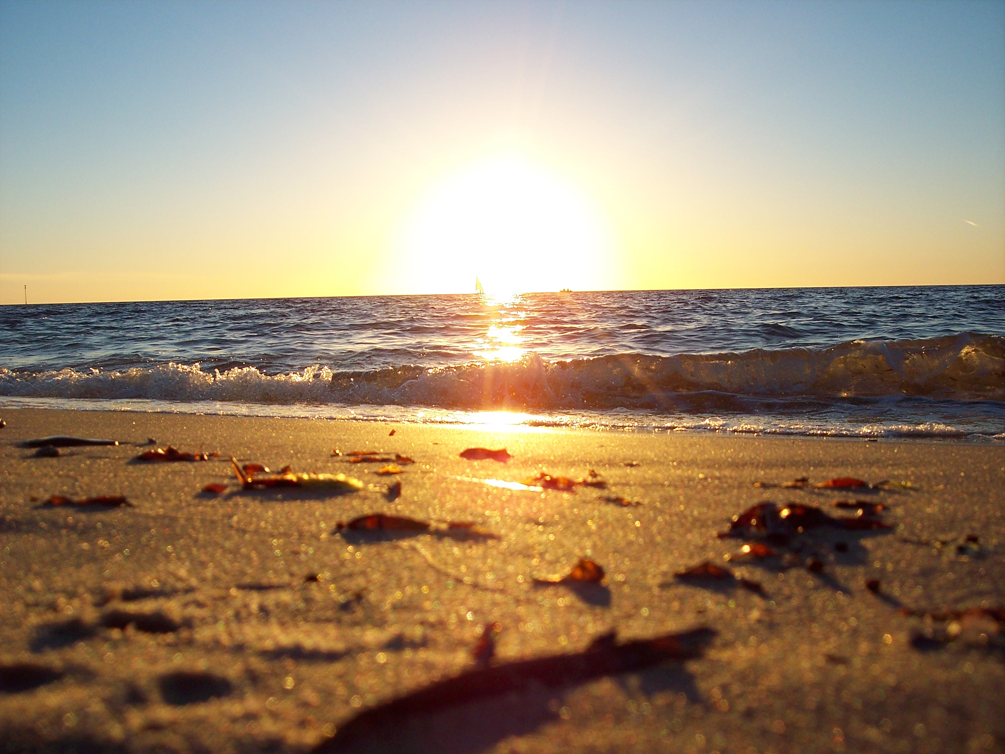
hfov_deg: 47.9
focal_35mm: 39
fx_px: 1132
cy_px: 377
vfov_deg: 36.8
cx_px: 502
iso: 100
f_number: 4
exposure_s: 1/750
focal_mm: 8
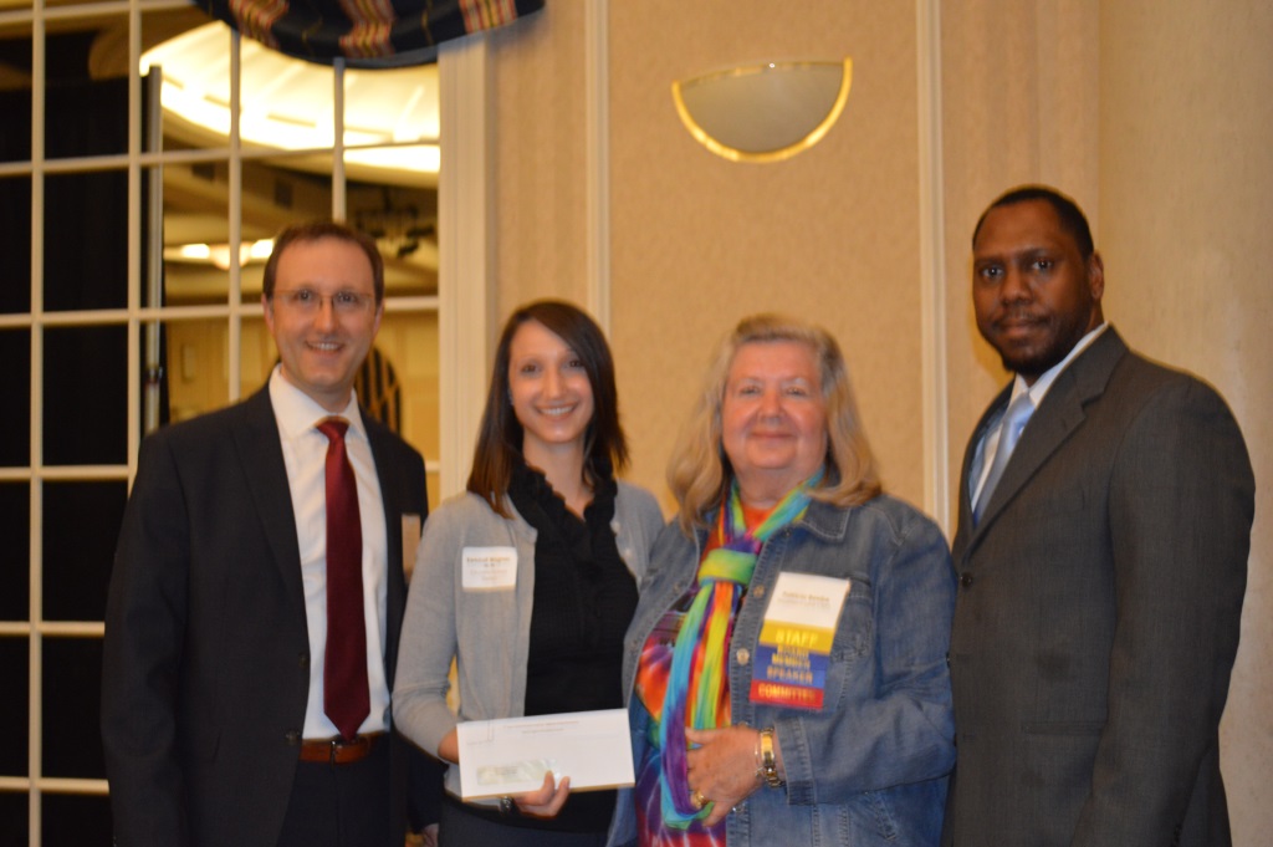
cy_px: 424
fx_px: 1802
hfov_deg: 38.9
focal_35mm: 51
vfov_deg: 26.4
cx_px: 636
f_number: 5
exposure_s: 1/60
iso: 1250
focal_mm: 34
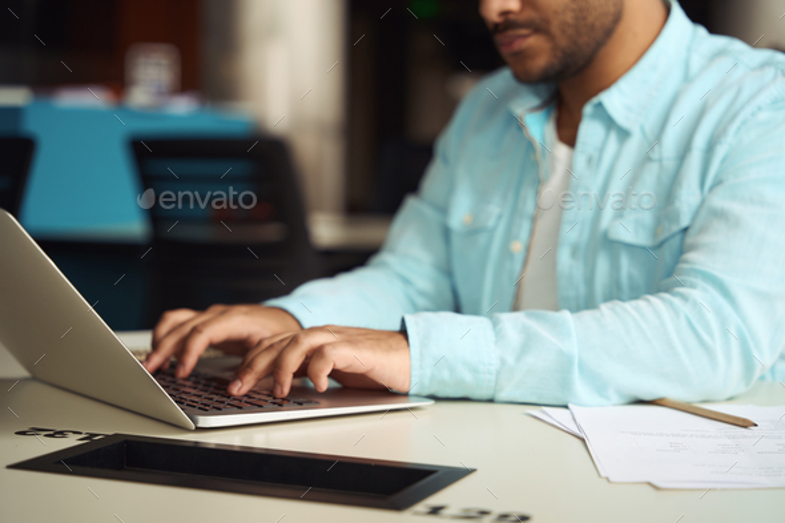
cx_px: 392
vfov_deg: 20.4
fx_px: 1454
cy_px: 262
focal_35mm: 67
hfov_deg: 30.2
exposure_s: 1/320
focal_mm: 66.7
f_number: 2.8
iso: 400
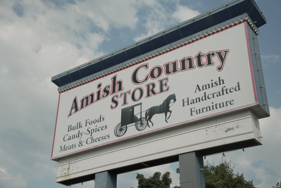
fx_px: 380
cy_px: 94
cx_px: 140
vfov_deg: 27.7
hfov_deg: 40.5
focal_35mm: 49
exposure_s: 1/125
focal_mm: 48.7
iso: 125
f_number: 6.3
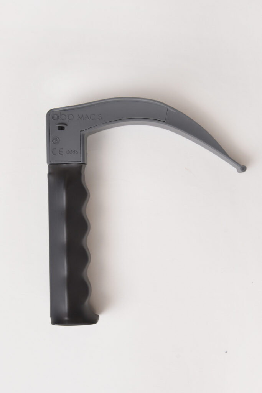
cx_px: 131
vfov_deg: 41.1
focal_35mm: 48
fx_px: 524
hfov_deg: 28.1
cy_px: 196
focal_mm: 48
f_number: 7.1
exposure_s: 1/200
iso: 500
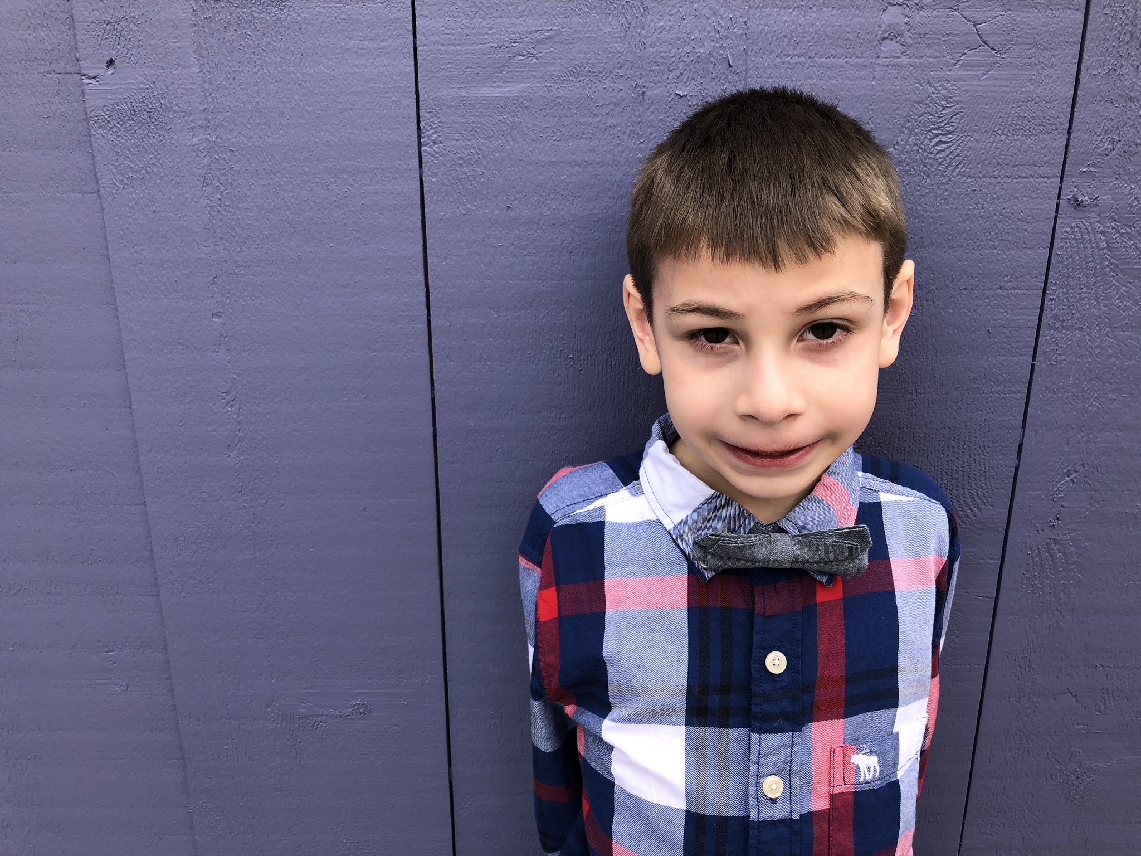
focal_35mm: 28
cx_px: 570
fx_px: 923
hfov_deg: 63.4
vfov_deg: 49.7
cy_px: 428
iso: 20
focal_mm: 4
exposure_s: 1/160
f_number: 1.8
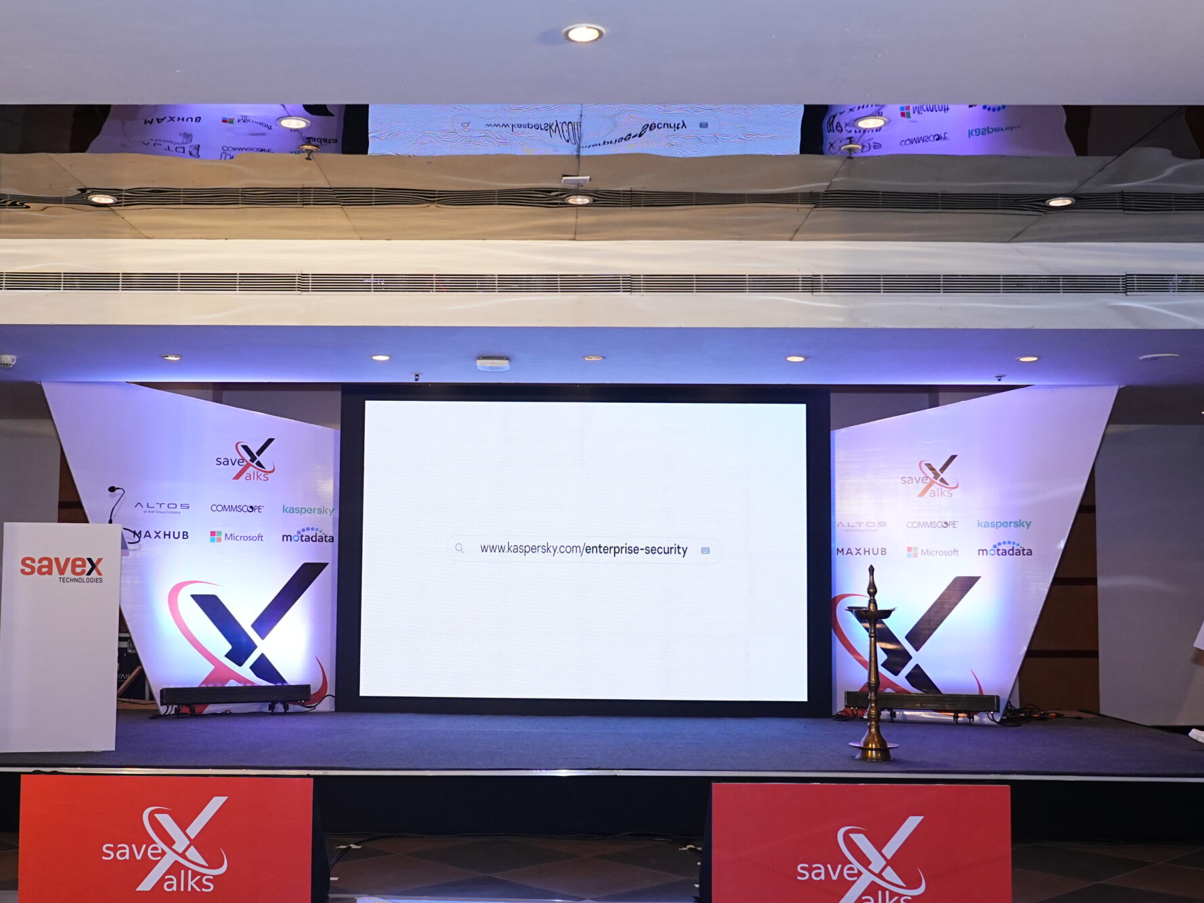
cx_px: 521
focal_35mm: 40
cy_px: 462
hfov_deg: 46.7
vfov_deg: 36.0
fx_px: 1391
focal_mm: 24
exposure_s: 1/160
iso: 1250
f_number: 5
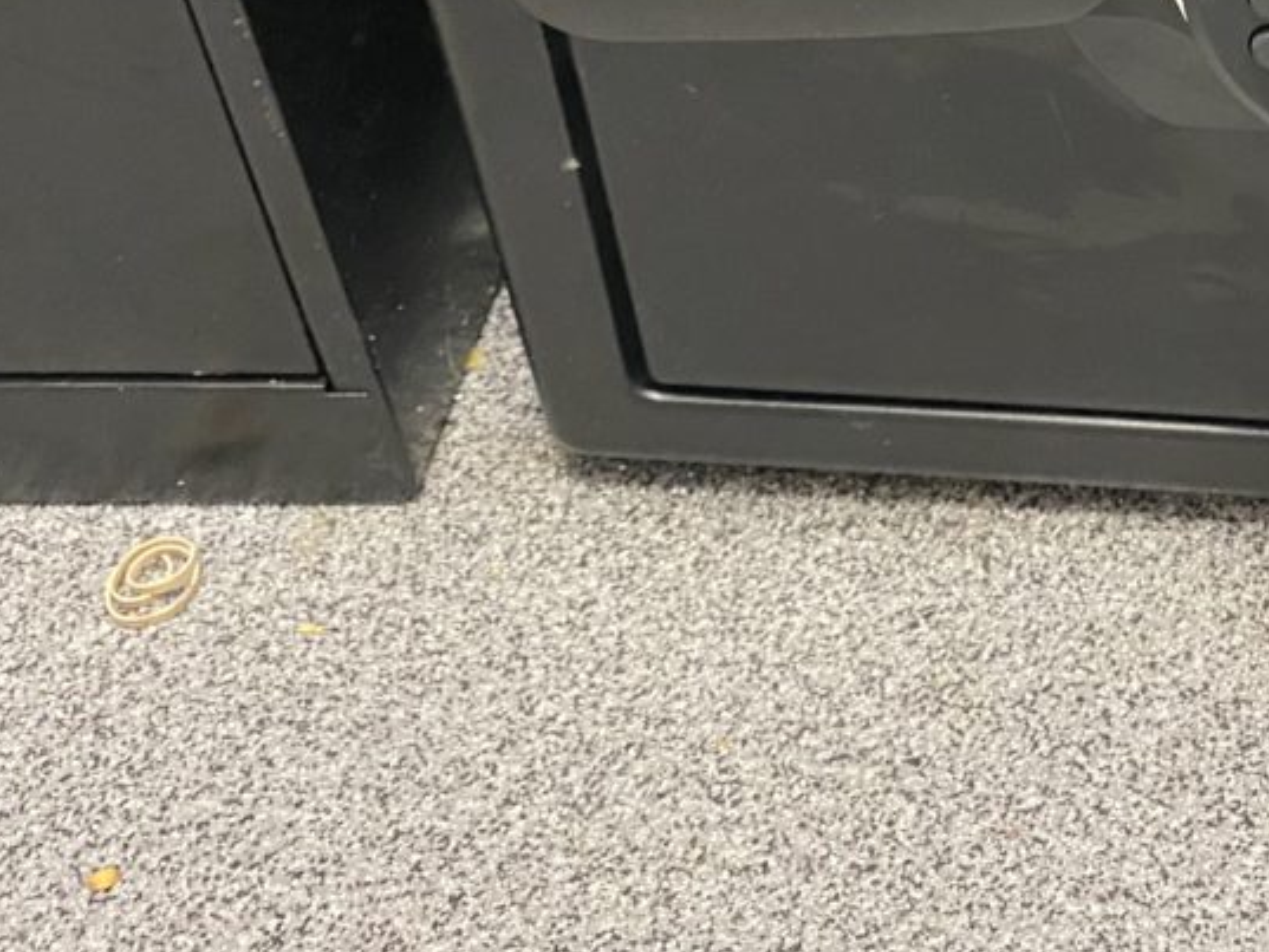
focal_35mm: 62
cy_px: -144
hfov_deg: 29.4
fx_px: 2273
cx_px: 1234
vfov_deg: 22.1
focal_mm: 4.25
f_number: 1.8
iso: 800
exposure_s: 1/30
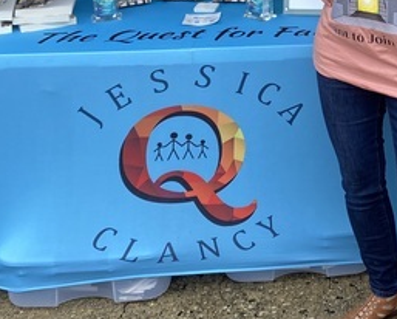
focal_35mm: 69
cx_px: 361
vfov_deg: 20.6
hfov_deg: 26.5
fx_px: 811
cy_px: -75
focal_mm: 4.25
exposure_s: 1/942
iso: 32
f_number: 1.8
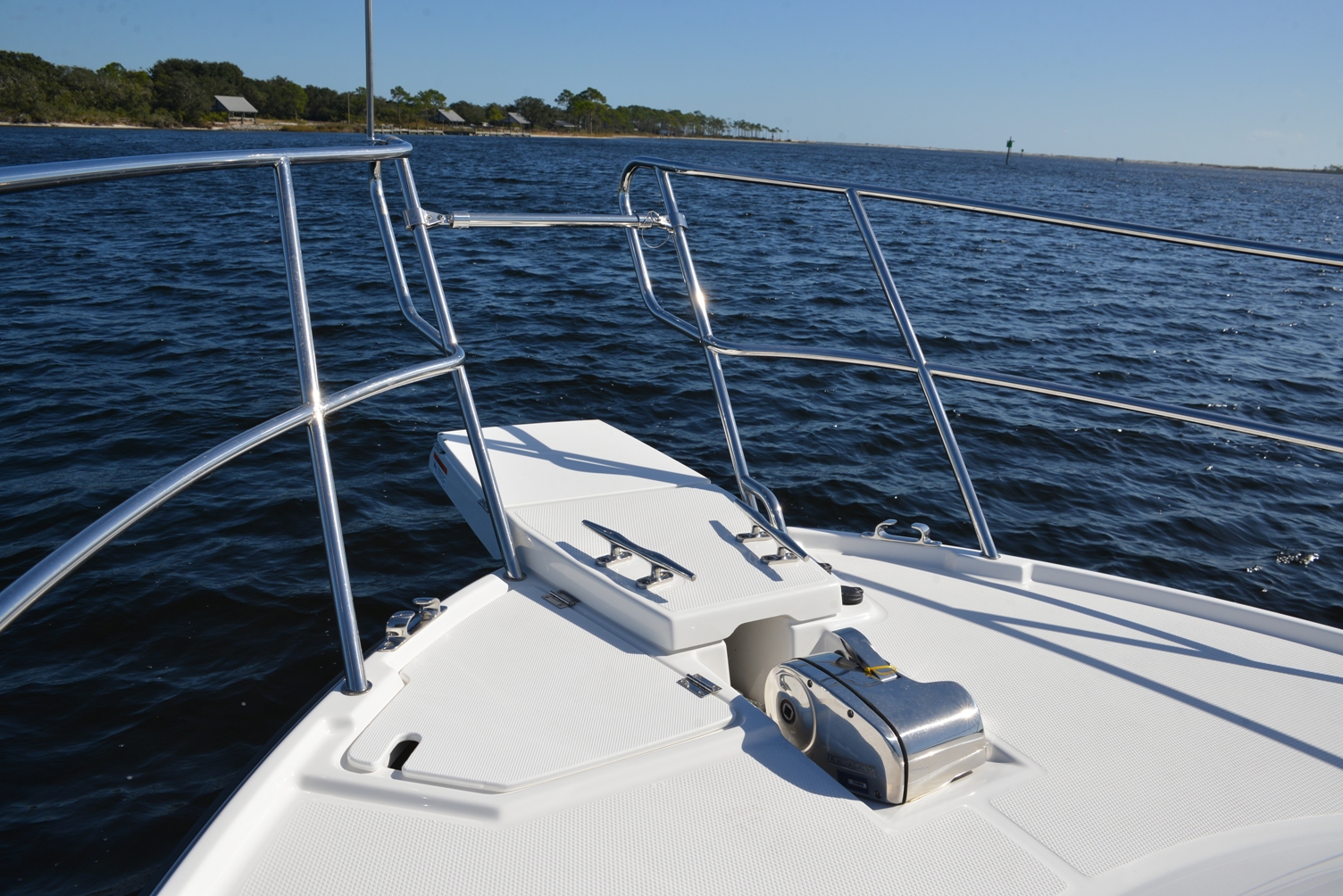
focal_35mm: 27
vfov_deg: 48.0
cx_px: 672
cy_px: 448
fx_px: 1008
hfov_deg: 67.4
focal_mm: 27
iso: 200
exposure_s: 1/500
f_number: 11
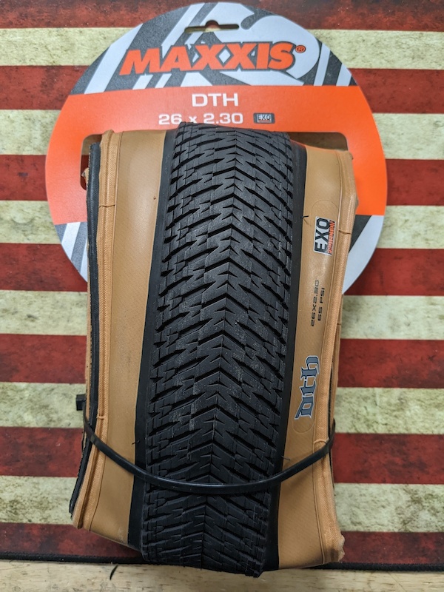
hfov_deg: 51.4
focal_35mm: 27
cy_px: 296
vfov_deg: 65.3
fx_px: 462
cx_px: 222
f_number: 1.73
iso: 157
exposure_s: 1/120
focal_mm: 4.38
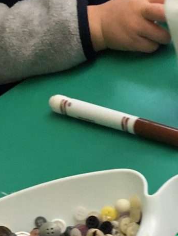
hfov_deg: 11.1
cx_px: 326
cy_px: 337
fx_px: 849
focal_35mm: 124
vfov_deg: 14.9
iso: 40
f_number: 1.8
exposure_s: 1/20
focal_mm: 3.99
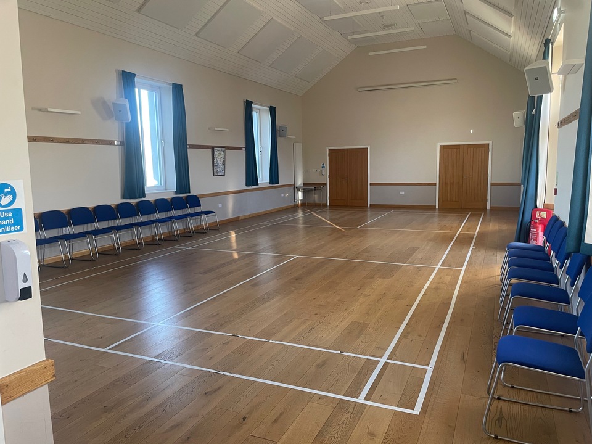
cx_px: 296
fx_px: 445
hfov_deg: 67.3
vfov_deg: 53.1
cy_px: 222
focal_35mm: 26
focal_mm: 4.2
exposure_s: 1/82
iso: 125
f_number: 1.6
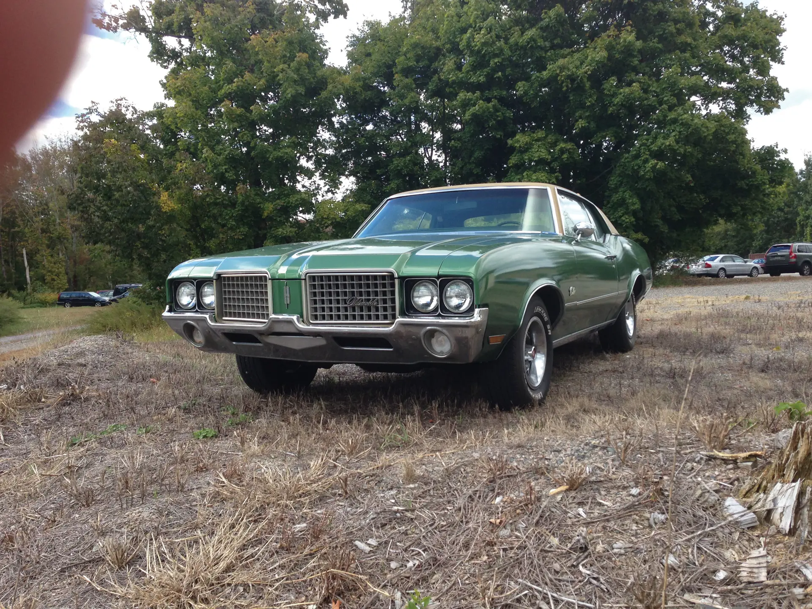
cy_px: 304
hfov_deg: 55.4
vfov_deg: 42.9
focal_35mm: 33
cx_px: 406
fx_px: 774
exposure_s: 1/299
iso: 50
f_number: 2.4
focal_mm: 4.13
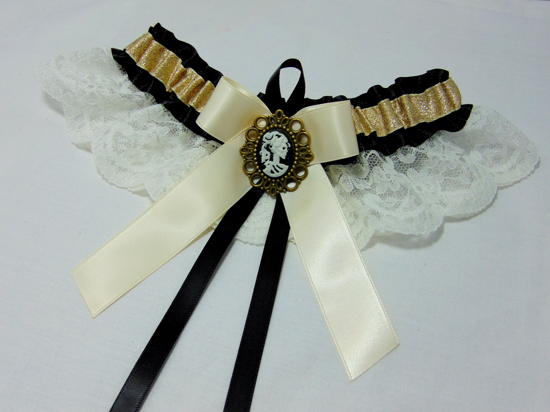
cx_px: 275
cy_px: 206
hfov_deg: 47.9
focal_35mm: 39
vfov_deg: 36.8
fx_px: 620
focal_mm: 6.9
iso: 80
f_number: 3.3
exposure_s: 1/100
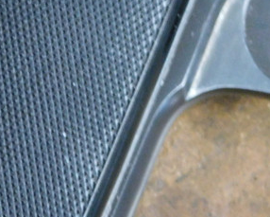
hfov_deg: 6.6
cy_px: 57
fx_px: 2326
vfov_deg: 5.3
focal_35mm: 291
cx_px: 311
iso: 450
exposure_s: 1/8
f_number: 4.4
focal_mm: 14.2
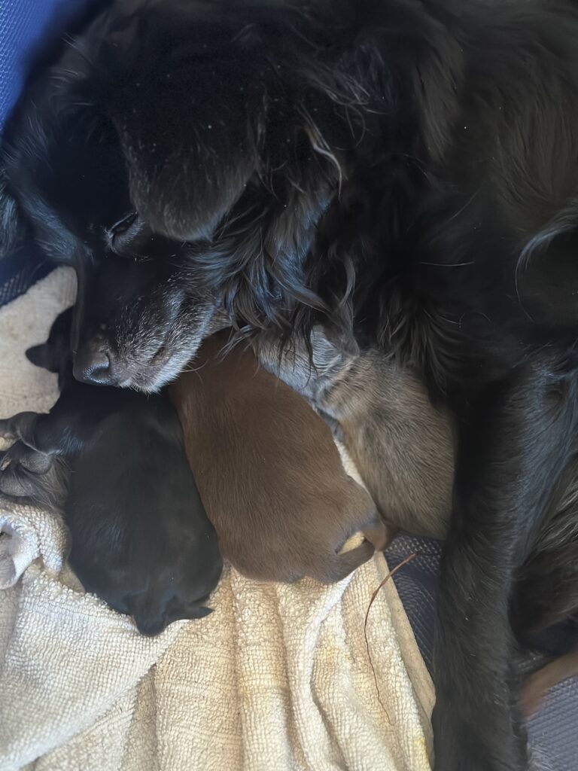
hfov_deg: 30.3
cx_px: 289
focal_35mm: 48
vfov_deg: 39.7
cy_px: 386
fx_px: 1069
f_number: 1.78
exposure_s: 1/30
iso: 800
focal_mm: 6.86
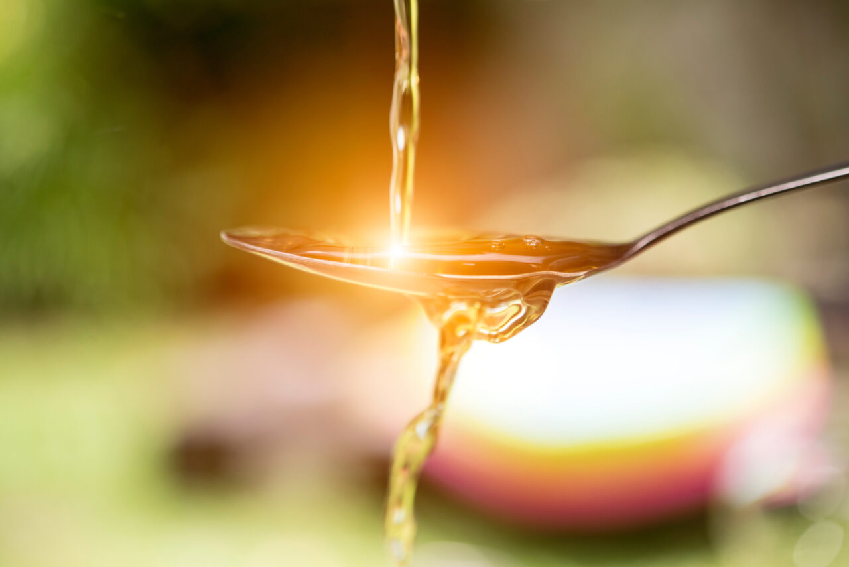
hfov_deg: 33.4
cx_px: 424
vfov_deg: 22.7
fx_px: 1416
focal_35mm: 60
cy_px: 284
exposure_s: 1/250
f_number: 3.5
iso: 200
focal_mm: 60
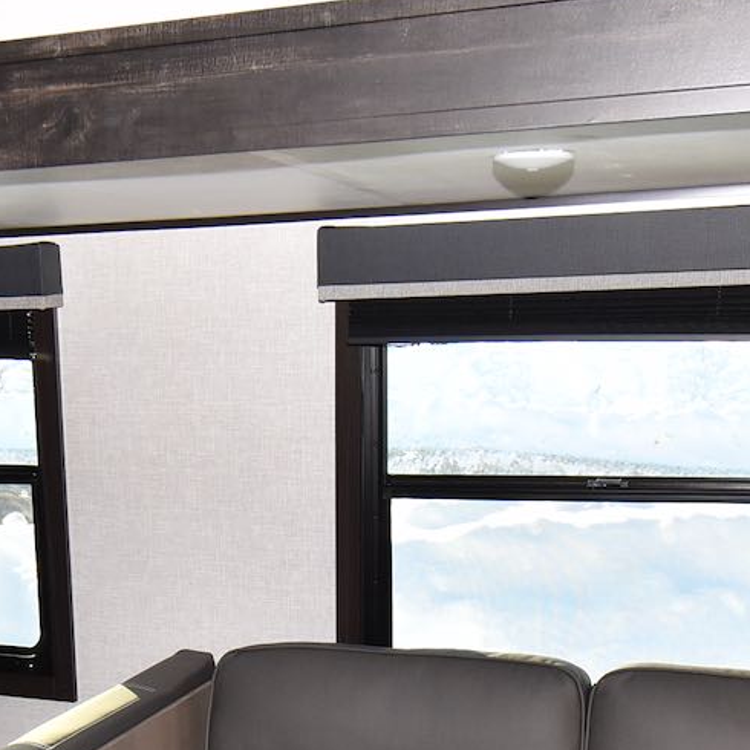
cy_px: 637
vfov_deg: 31.9
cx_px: 196
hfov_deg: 32.5
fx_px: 1264
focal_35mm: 52
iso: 720
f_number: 5.6
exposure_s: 1/125
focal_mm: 11
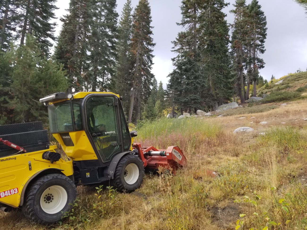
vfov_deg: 53.1
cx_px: 154
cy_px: 115
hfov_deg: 67.3
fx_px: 231
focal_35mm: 26
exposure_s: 1/460
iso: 50
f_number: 1.7
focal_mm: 4.3
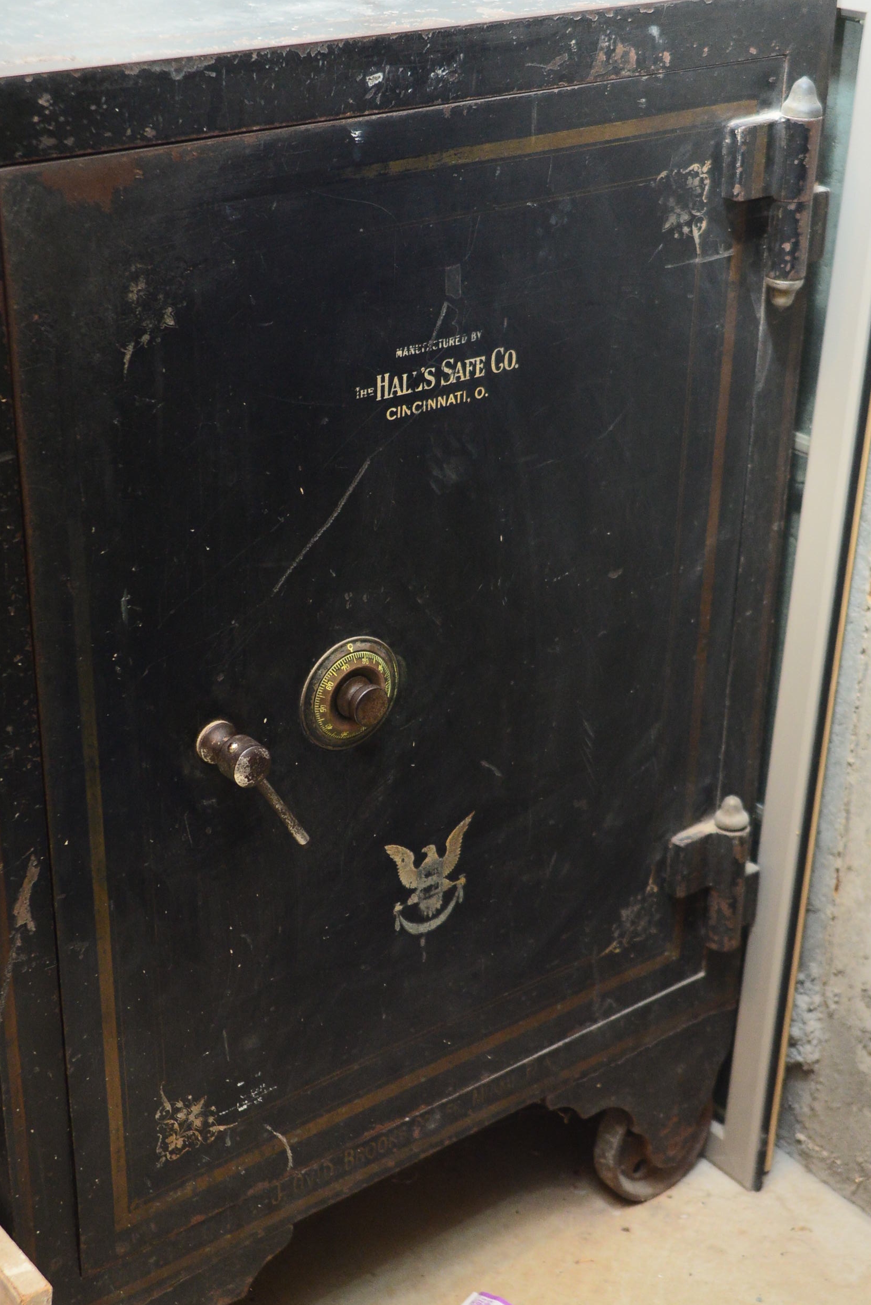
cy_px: 658
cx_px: 427
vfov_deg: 35.6
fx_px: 2031
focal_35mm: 56
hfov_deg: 24.2
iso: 4000
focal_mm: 46
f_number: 5.6
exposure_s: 1/160
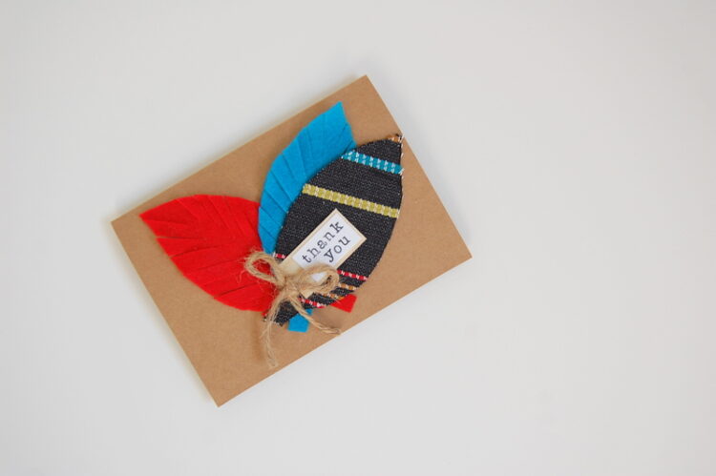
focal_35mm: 39
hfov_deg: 49.6
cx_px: 358
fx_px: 775
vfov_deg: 34.2
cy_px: 238
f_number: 5
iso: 400
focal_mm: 26
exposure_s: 1/100
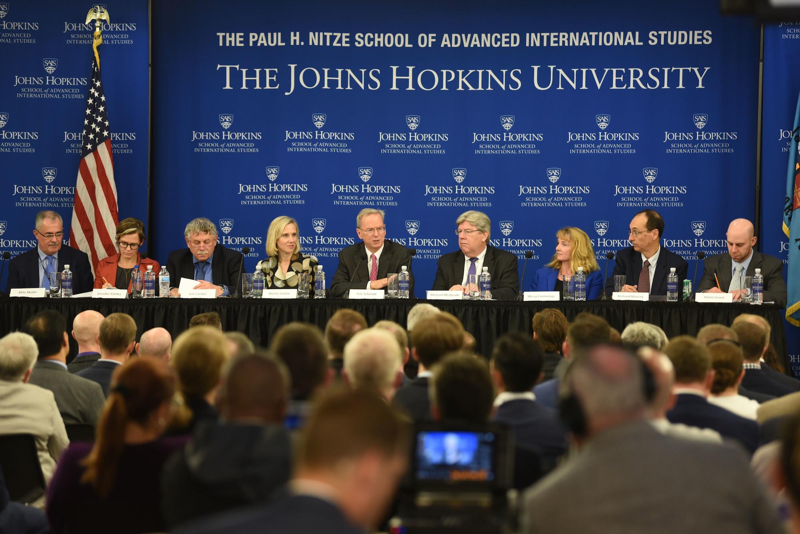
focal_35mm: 135
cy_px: 267
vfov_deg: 10.2
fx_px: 3001
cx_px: 400
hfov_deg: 15.2
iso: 1000
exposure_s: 1/160
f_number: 2.8
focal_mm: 135
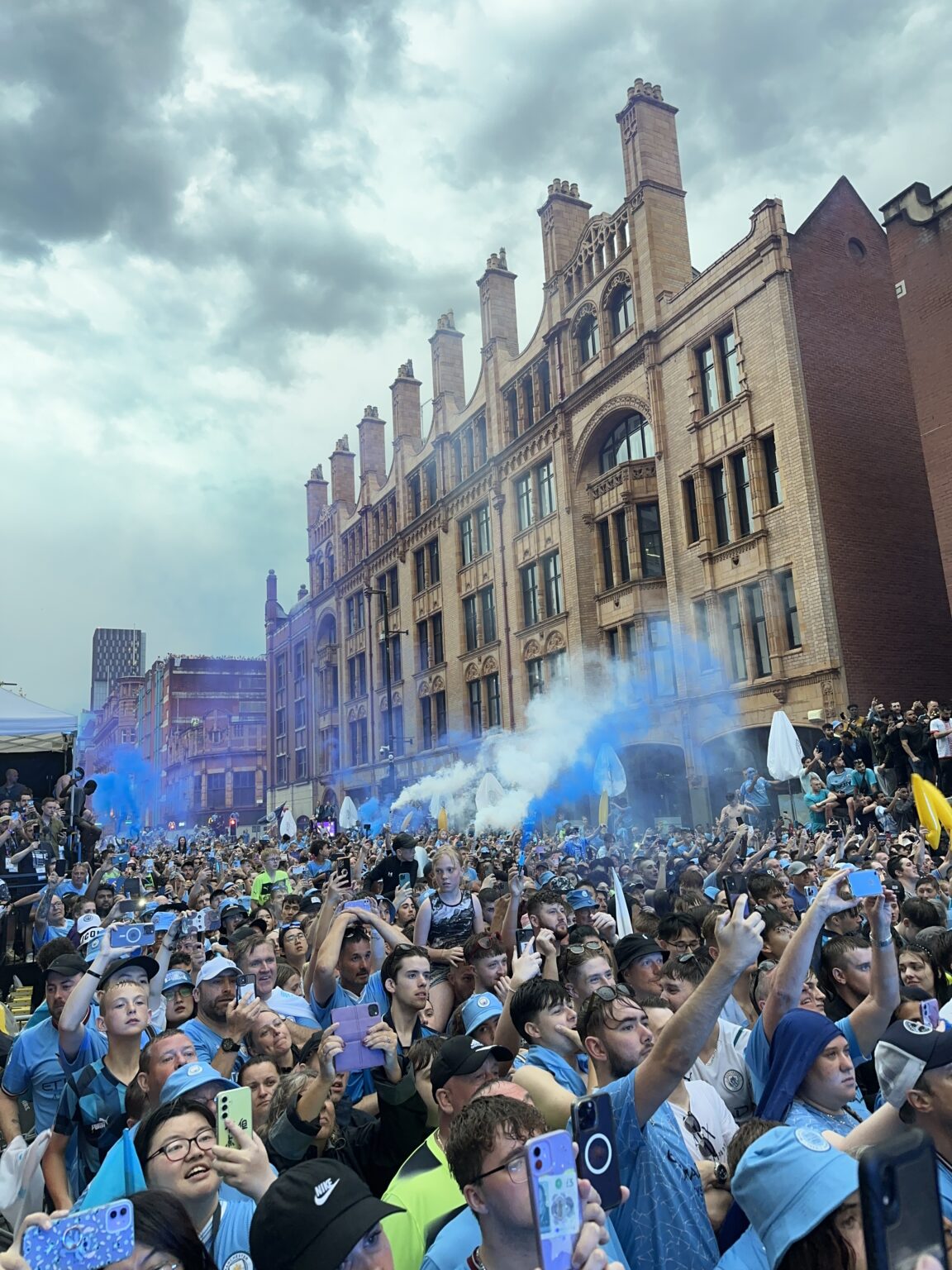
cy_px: 635
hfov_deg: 56.8
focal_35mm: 24
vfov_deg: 71.6
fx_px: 880
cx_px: 476
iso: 125
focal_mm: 6.86
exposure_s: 1/121
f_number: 1.78
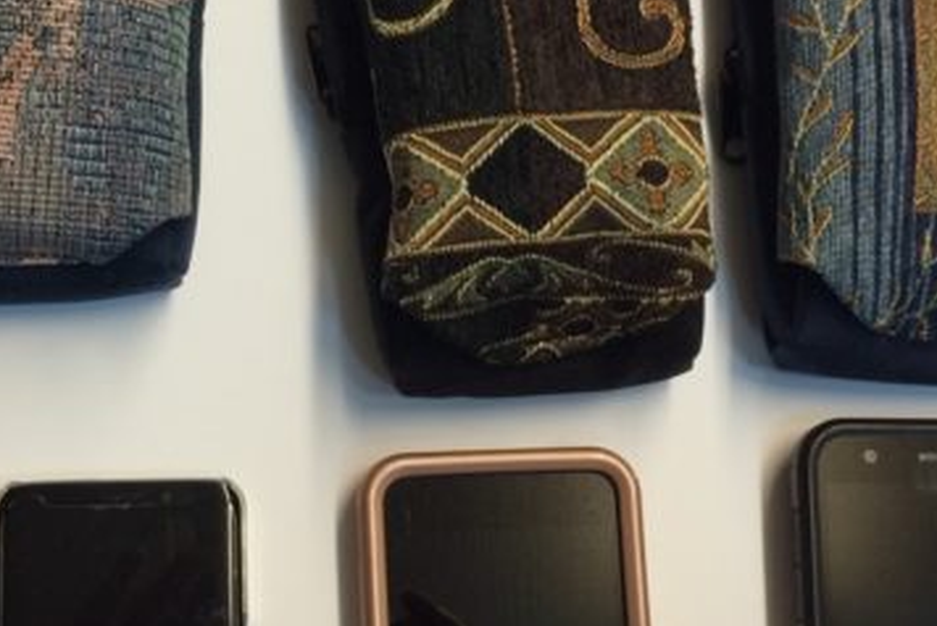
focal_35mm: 65
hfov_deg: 30.8
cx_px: 368
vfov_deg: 20.9
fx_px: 1693
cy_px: 363
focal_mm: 4.15
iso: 64
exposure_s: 1/30
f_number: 2.2
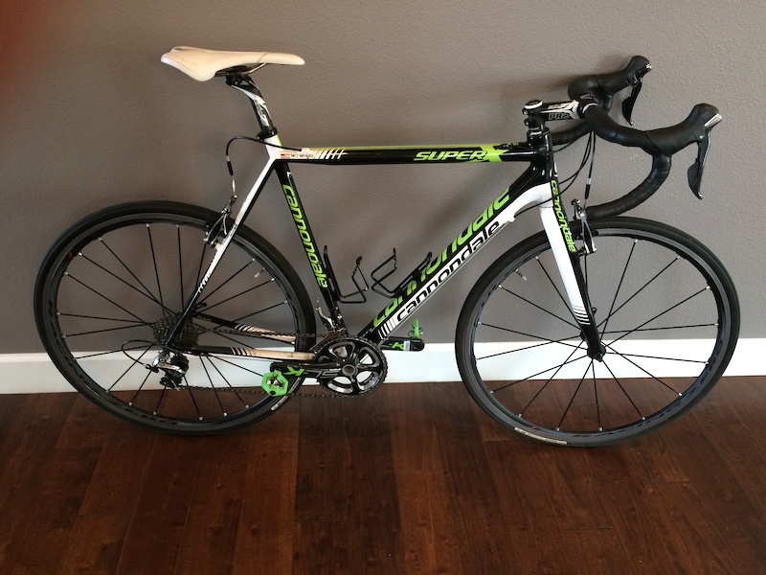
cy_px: 288
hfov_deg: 61.7
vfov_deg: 48.2
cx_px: 383
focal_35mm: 29
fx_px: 642
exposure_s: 1/30
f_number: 2.2
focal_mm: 4.15
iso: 160
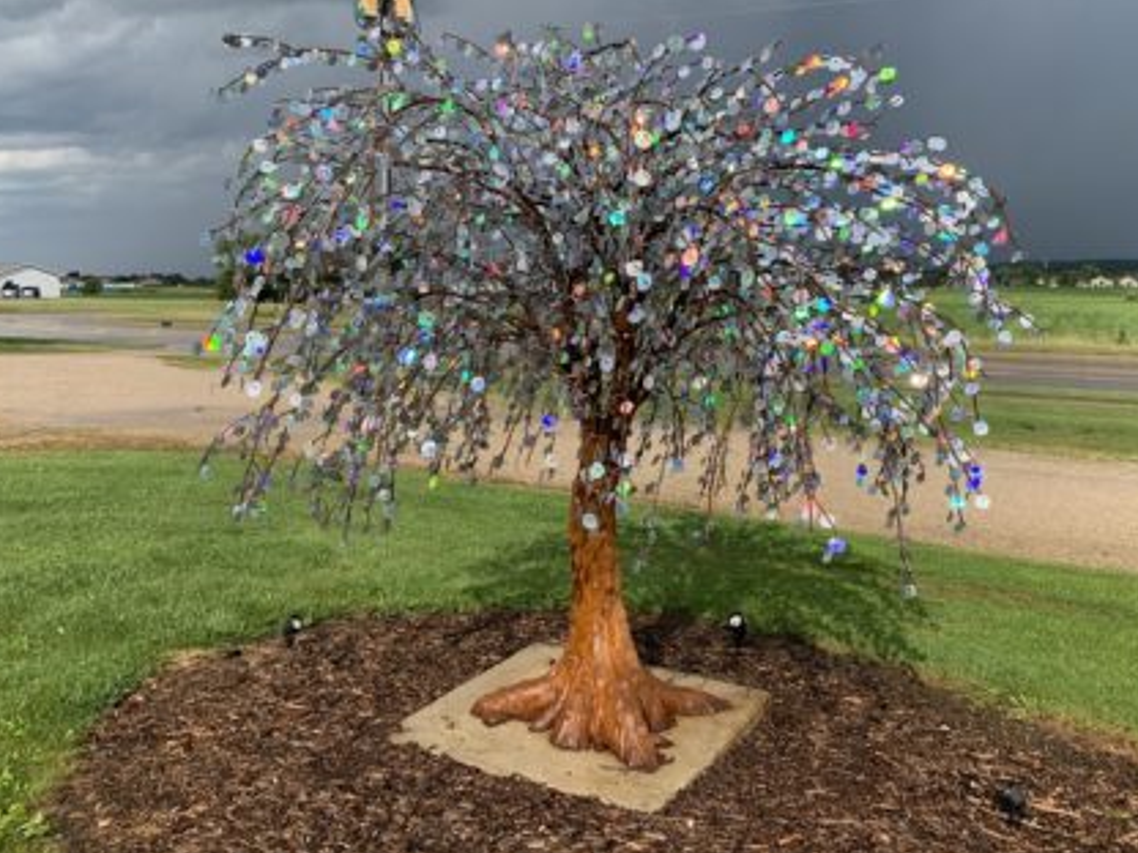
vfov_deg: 46.7
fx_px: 986
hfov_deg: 59.9
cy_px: 383
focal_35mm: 30
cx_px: 594
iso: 25
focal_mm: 4.25
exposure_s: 1/1845
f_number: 1.8
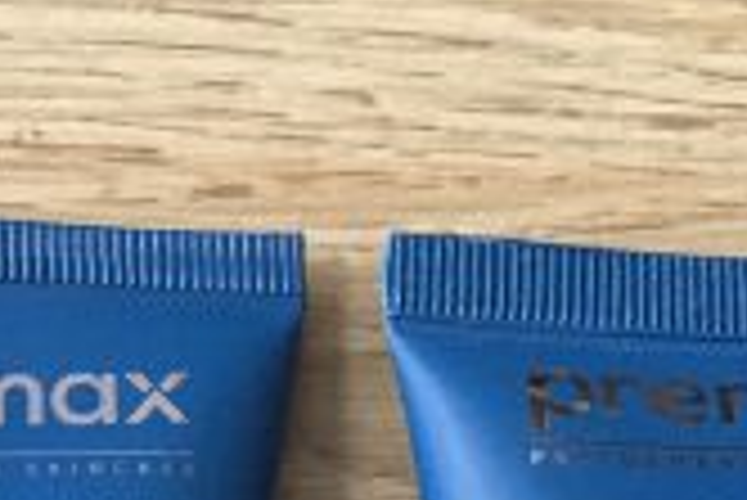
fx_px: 2264
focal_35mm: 109
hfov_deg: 18.7
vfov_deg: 11.6
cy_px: 937
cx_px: 392
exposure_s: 1/25
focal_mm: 4.15
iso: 200
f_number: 2.2
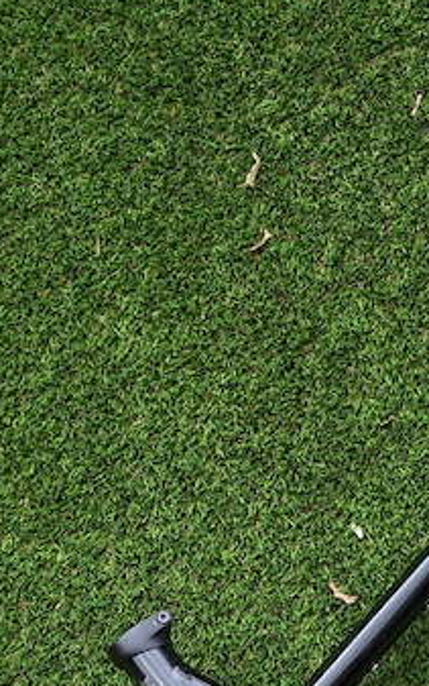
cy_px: 790
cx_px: 305
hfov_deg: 10.8
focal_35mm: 121
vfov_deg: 16.6
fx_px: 2261
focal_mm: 6.81
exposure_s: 1/350
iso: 44
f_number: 1.85
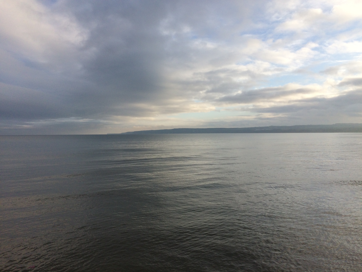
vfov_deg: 48.2
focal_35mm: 29
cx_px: 181
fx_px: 303
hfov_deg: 61.7
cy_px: 136
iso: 32
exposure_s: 1/2283
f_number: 2.2
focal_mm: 4.15
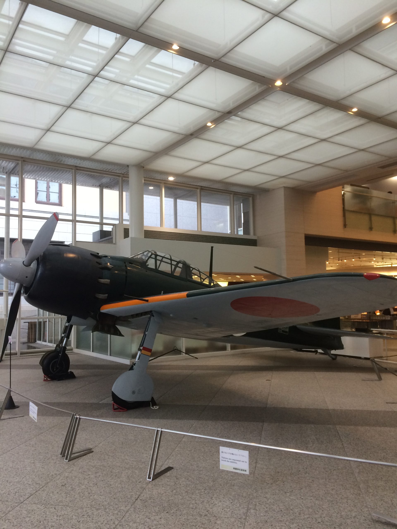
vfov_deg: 61.7
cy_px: 264
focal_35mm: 29
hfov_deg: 48.2
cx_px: 198
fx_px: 443
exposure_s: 1/30
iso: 40
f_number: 2.2
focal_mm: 4.15
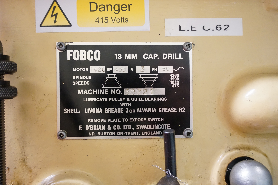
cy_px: 92
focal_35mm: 34
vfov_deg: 38.4
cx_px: 139
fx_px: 266
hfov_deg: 55.1
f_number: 4
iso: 3200
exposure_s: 1/40
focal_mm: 23
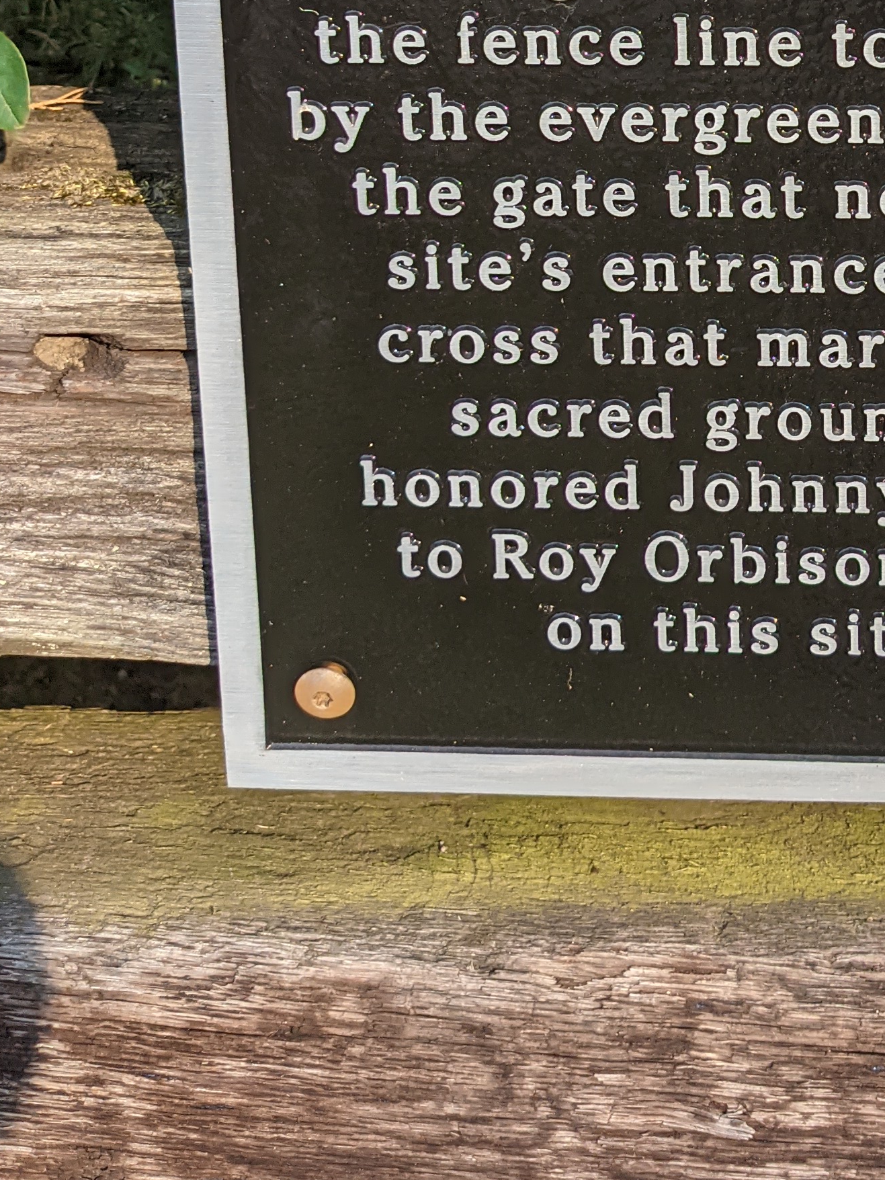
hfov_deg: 22.5
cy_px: -71
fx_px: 2113
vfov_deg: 28.7
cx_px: 944
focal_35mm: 62
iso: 54
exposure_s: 1/1462
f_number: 1.73
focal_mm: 4.38
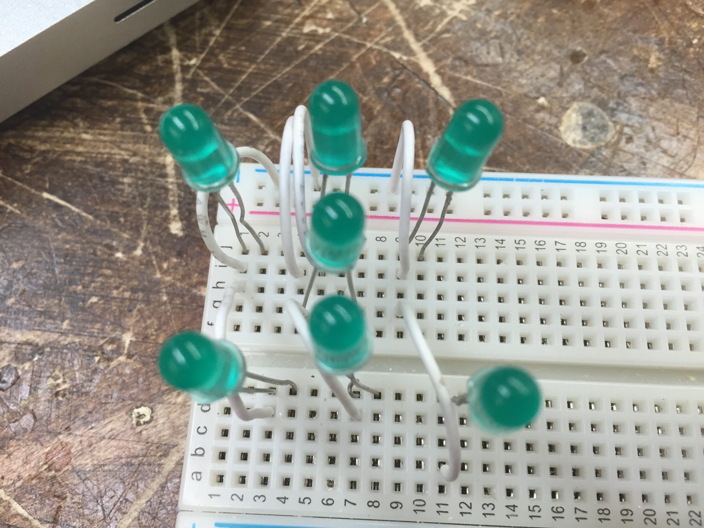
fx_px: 590
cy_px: 264
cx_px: 352
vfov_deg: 48.2
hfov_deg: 61.7
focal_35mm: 29
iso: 50
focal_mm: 4.15
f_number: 2.2
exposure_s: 1/30
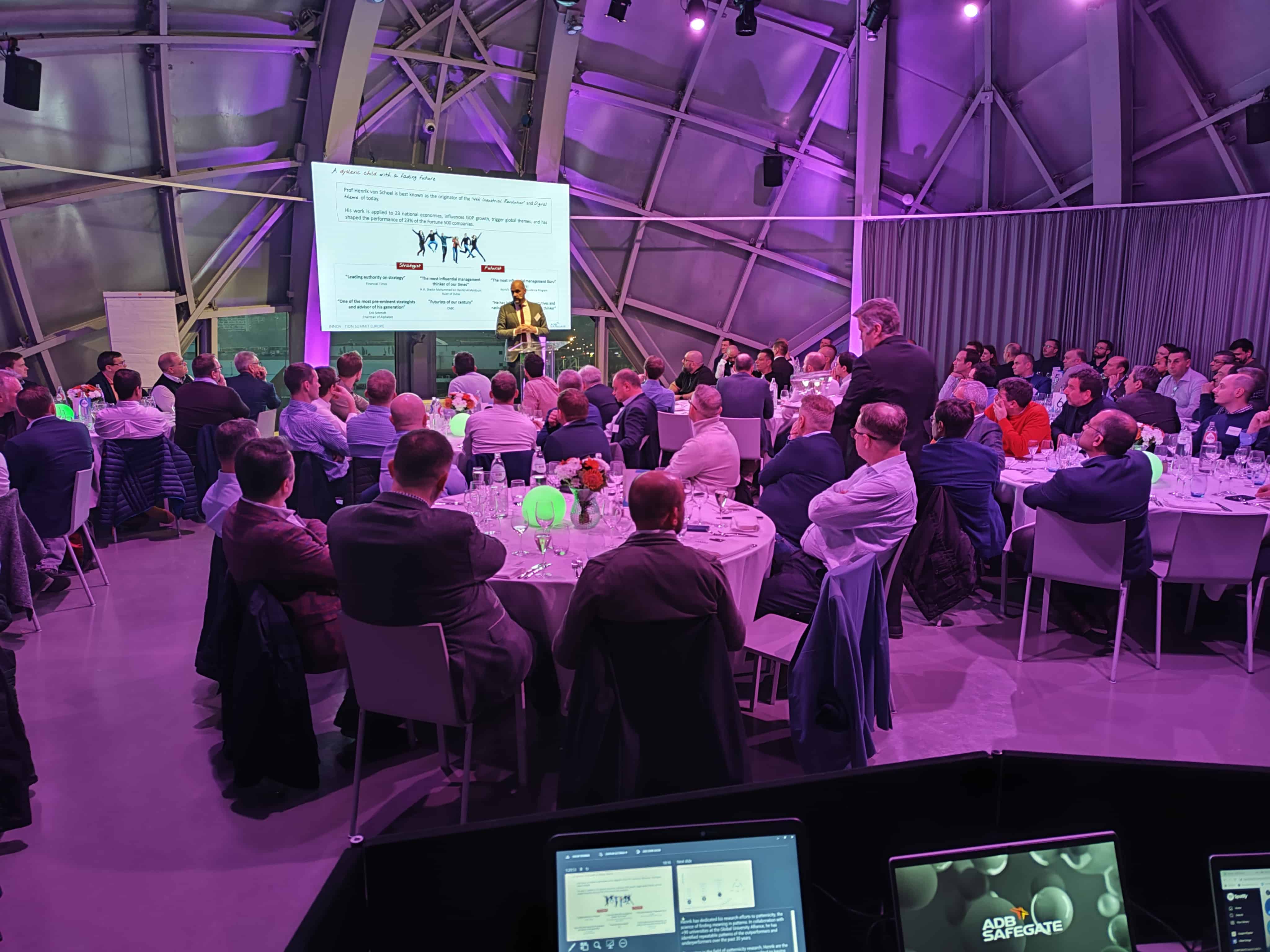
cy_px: 476
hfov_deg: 71.6
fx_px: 881
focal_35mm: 24
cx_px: 635
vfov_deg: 56.8
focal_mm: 5.59
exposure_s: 1/33.3
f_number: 1.88
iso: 497
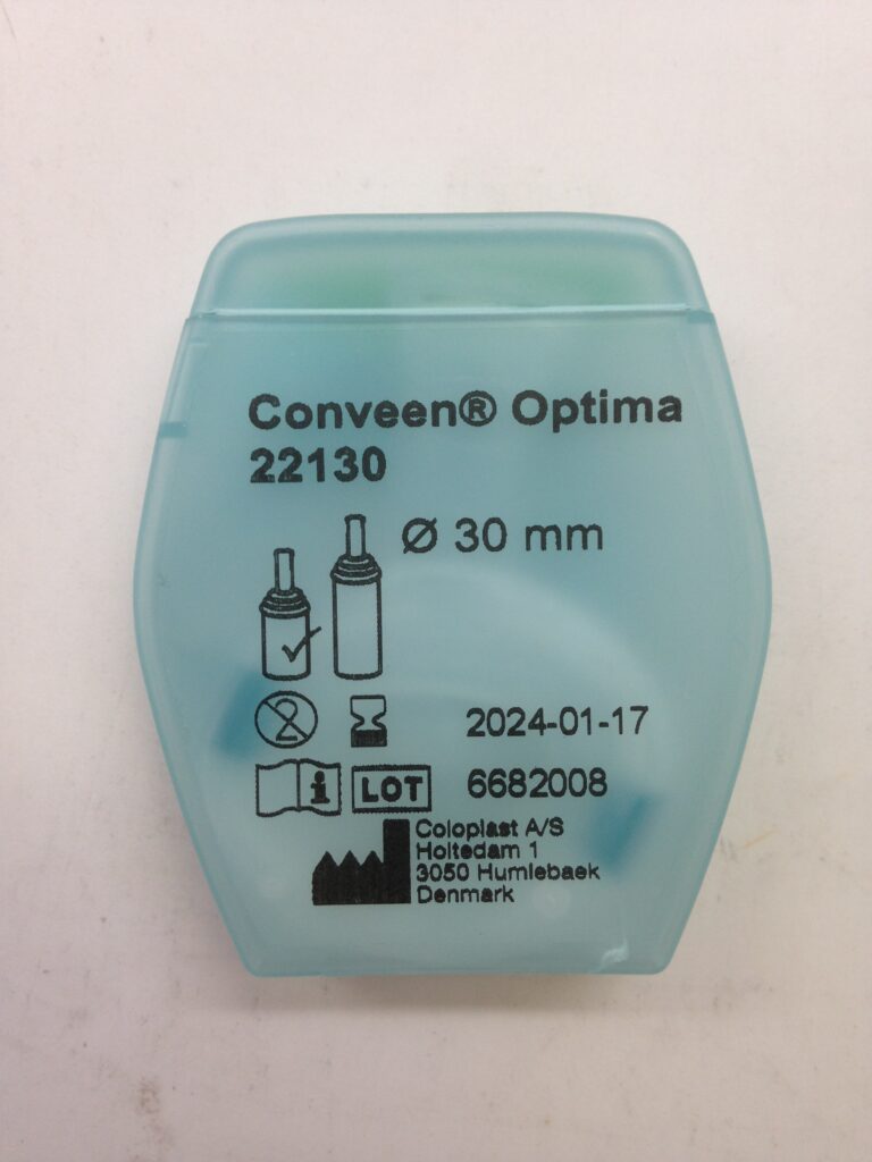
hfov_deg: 42.9
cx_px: 436
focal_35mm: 33
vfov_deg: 55.4
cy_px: 581
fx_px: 1108
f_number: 2.4
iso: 50
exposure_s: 1/40
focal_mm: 4.12
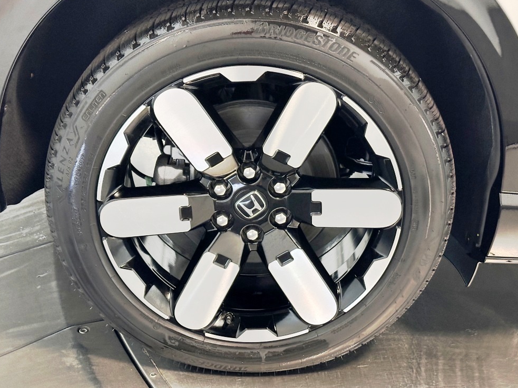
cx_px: 262
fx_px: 748
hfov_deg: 38.2
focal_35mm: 50
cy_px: 187
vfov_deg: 29.1
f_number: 1.78
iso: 500
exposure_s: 1/30
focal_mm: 6.86
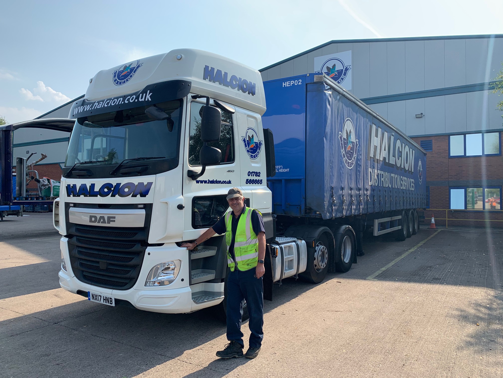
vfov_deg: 53.1
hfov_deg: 67.3
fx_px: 378
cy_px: 189
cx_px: 252
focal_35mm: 26
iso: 25
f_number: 1.8
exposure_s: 1/1560
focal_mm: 4.25
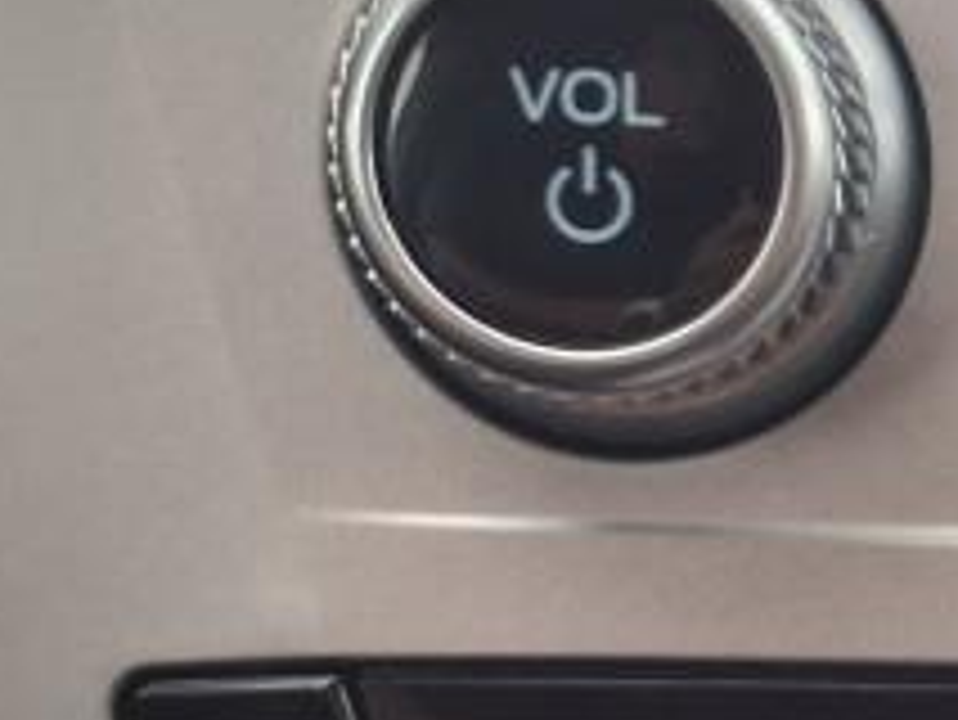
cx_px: 2055
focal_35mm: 130
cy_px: 828
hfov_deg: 12.8
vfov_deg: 11.2
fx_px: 3600
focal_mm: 3.58
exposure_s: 1/60.2
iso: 40
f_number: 1.9
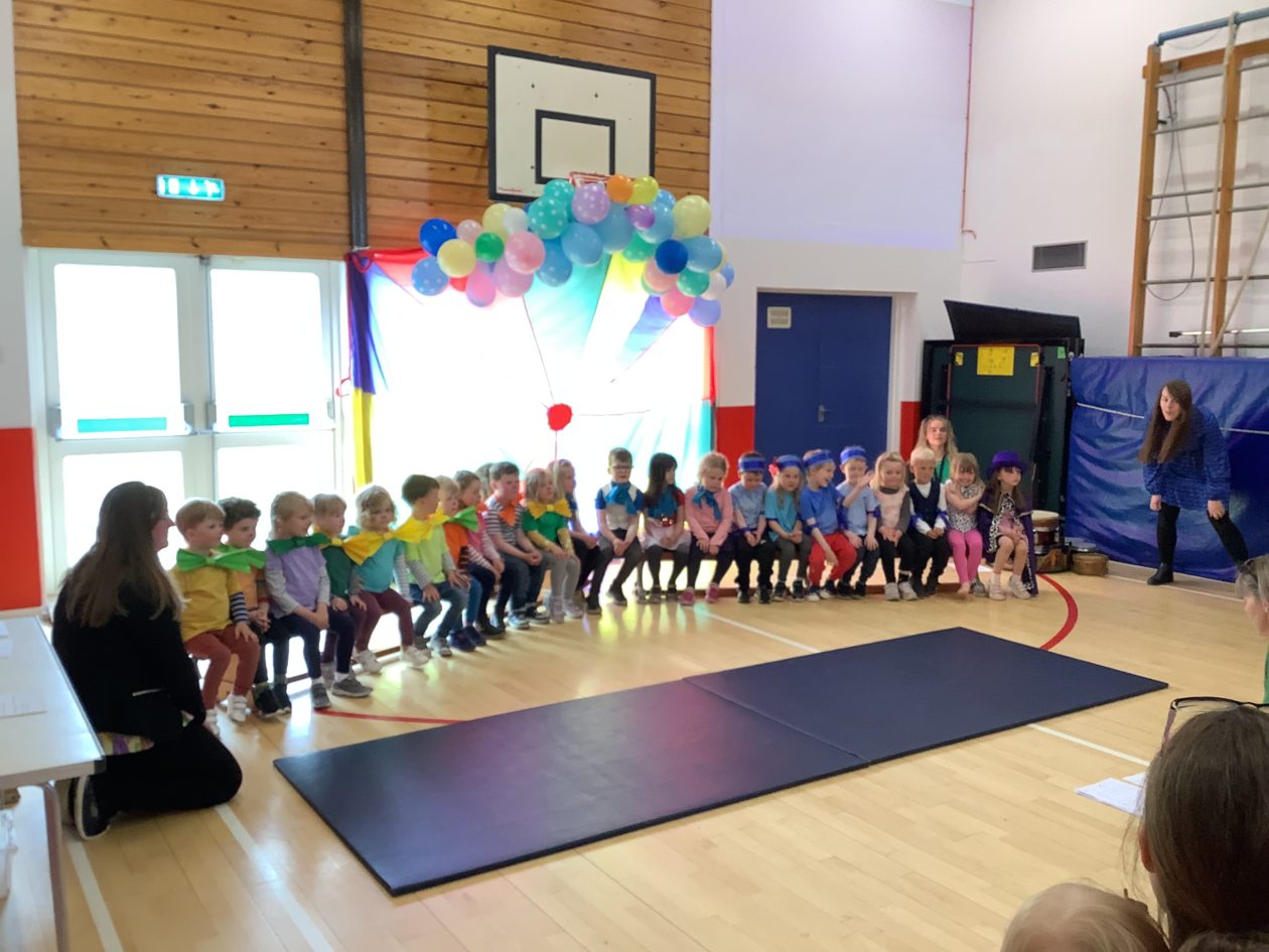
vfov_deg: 45.4
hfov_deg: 58.4
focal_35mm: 31
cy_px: 476
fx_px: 1136
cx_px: 634
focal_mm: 3.3
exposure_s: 1/50
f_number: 2.4
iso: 80
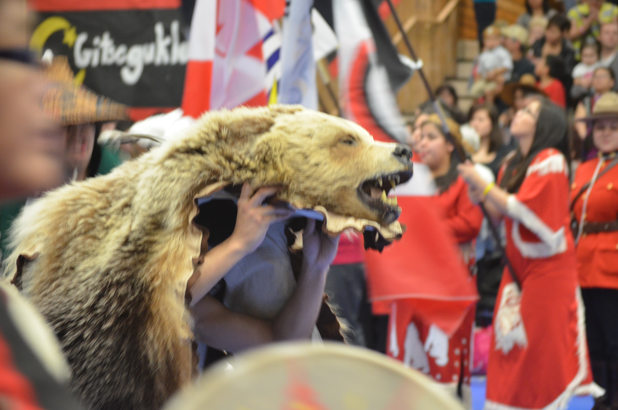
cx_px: 309
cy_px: 205
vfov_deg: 11.1
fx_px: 2107
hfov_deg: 16.7
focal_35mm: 123
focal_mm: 82
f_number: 4.2
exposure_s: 1/20
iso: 1600
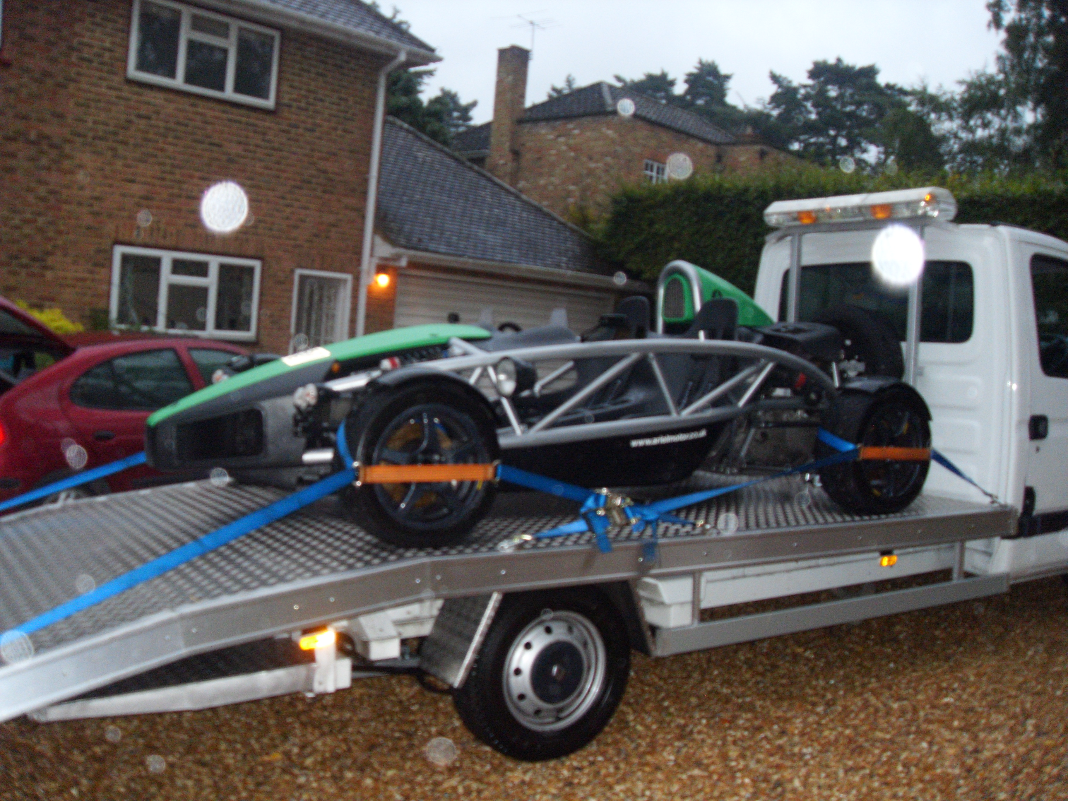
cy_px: 400
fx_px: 1049
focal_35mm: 34
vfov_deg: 41.8
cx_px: 534
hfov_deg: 54.0
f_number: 2.8
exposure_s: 1/45
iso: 400
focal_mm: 6.3
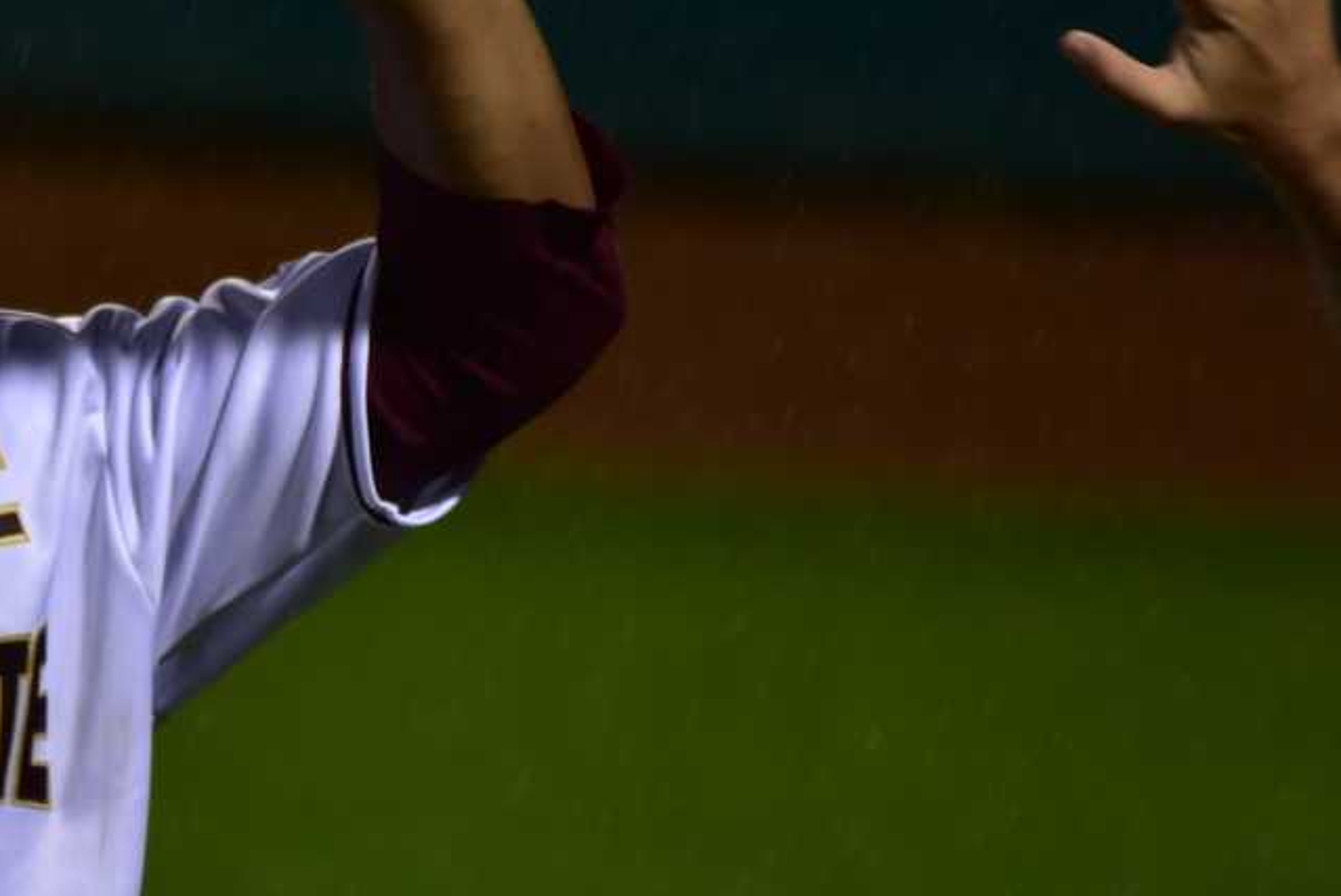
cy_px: 488
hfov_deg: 1.6
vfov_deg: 1.1
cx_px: -170
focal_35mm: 1282
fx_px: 47785
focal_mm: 400
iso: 900
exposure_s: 1/250
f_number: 4
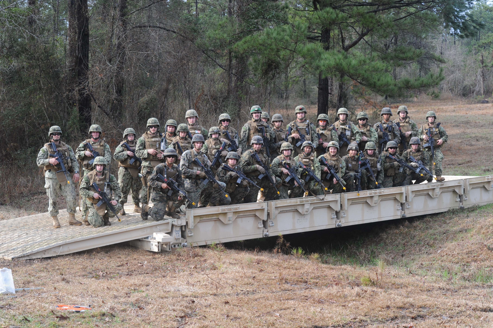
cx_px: 246
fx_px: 958
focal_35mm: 70
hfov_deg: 28.9
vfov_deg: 19.4
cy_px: 164
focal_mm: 70
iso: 800
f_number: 9
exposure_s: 1/250
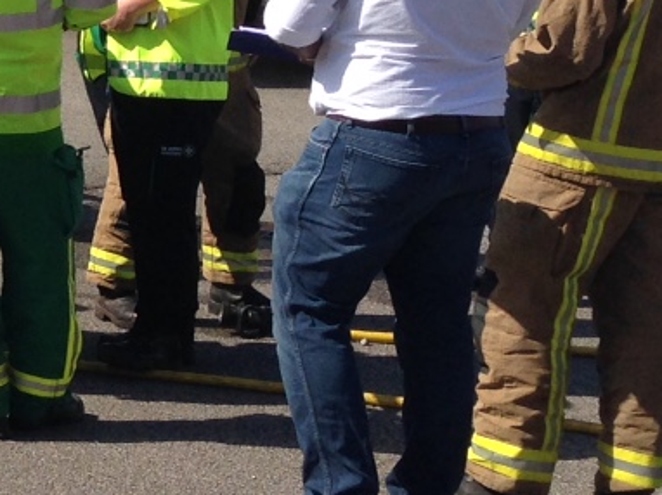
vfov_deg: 10.3
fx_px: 2695
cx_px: -525
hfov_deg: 12.7
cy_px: -151
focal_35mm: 141
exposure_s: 1/1695
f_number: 2.4
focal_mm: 4.12
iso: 50
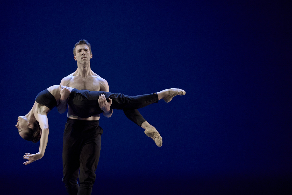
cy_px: 124
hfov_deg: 10.7
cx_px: 106
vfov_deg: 7.1
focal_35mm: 193
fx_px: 1565
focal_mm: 144
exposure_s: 1/320
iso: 12800
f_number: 2.8
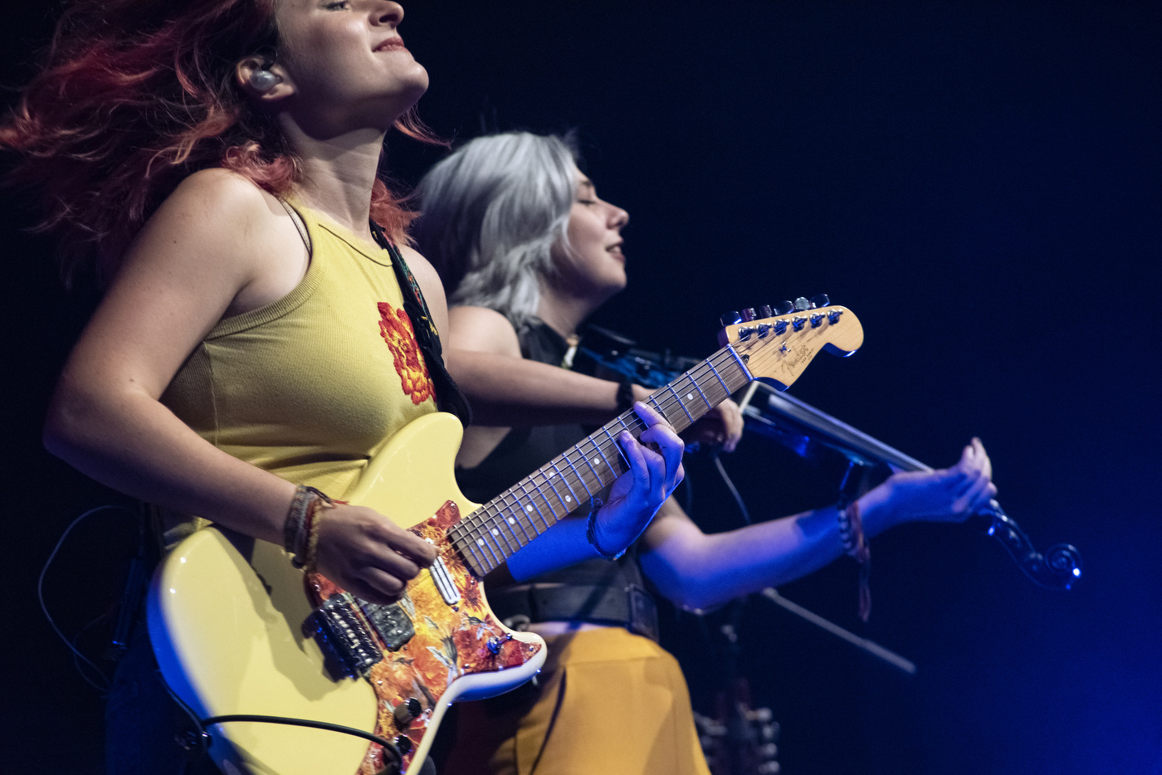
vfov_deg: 5.5
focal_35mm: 250
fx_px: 8071
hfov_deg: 8.2
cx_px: 581
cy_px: 388
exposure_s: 1/320
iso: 5000
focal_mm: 250
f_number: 7.1
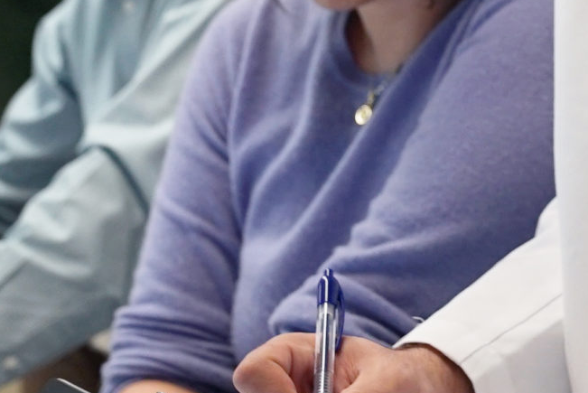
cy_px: -108
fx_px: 2762
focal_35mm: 169
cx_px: 721
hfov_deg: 11.9
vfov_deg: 8.0
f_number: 4
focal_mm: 43
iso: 1600
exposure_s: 1/160
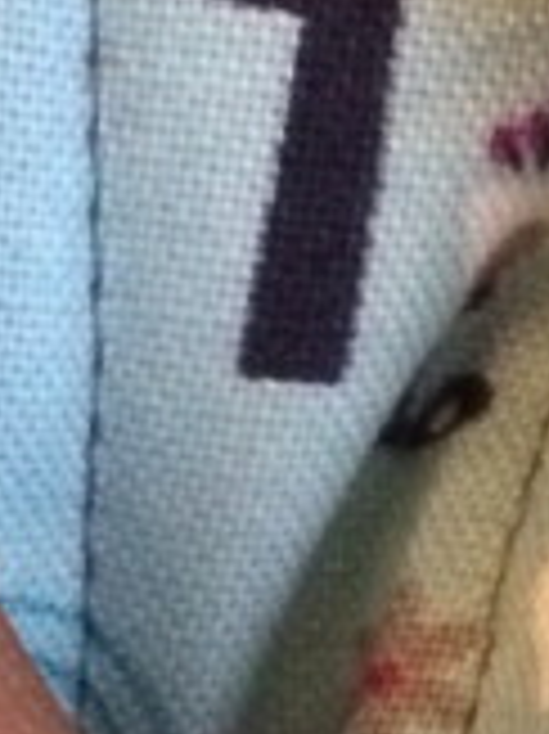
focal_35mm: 189
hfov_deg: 7.7
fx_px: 4002
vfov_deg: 10.3
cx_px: 752
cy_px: 892
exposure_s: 1/15
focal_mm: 4.12
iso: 500
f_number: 2.2
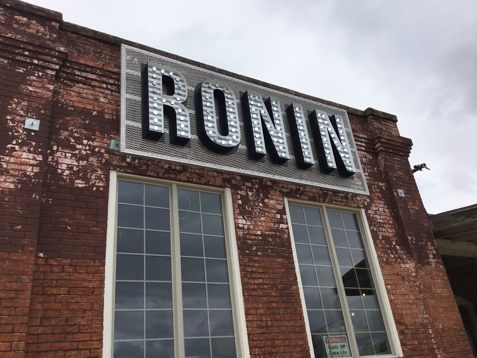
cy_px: 179
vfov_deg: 45.4
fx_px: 427
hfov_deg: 58.4
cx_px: 238
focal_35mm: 31
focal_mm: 3.3
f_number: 2.4
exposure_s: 1/562
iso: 25
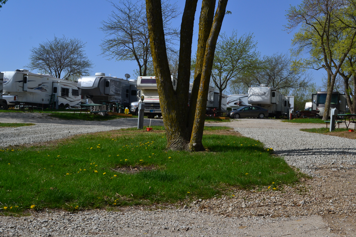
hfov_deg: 41.1
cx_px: 178
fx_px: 475
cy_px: 118
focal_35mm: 48
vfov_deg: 28.1
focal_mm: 32
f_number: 11
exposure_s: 1/500
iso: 360
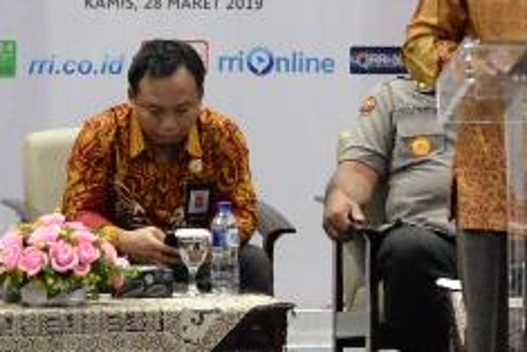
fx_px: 9184
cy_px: 38
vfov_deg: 2.2
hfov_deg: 3.3
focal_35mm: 627
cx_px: 285
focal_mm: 98
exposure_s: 1/125
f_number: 3.3
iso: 5000
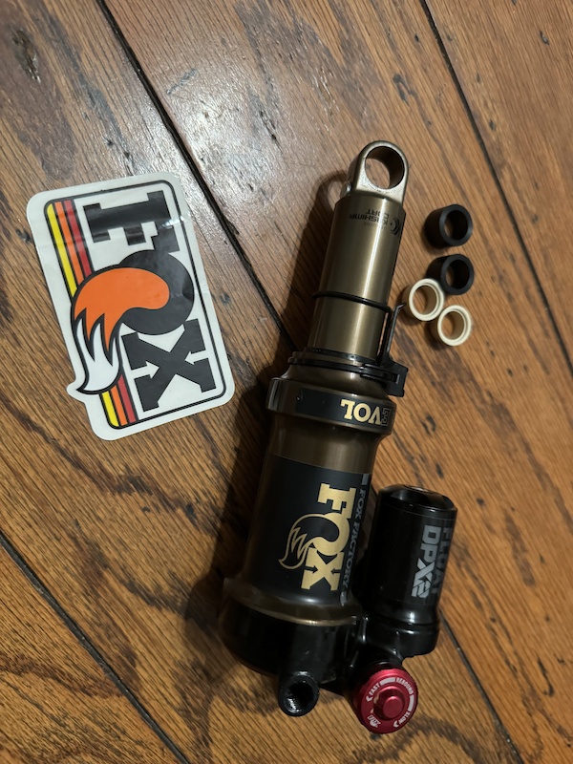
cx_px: 286
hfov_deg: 56.8
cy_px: 382
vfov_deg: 71.6
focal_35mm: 24
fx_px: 530
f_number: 1.78
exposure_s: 1/40
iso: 800
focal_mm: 6.76
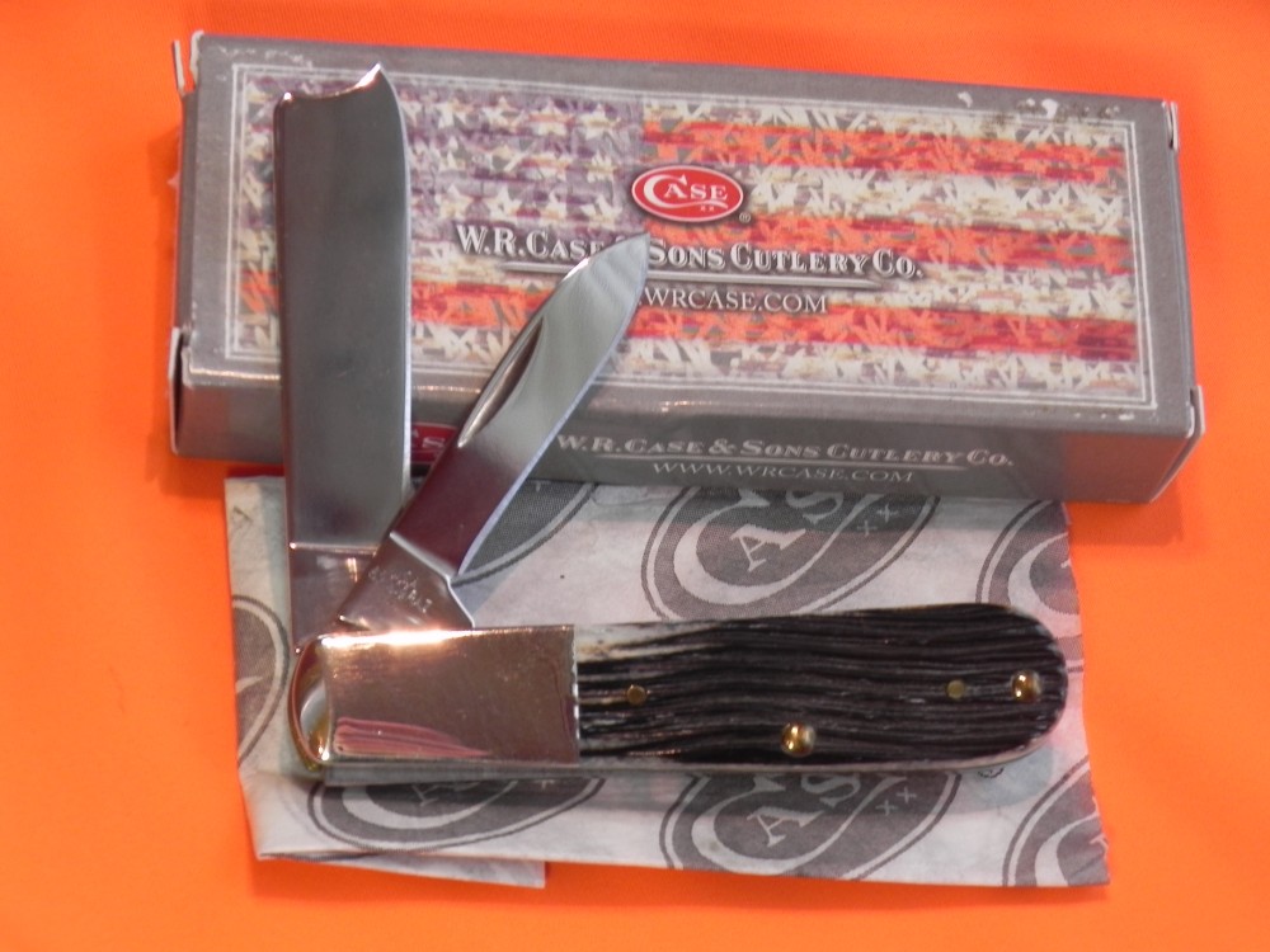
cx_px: 635
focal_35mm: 105
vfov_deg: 14.1
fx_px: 3852
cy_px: 476
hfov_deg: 18.7
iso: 160
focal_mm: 18.8
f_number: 4
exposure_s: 1/61.4
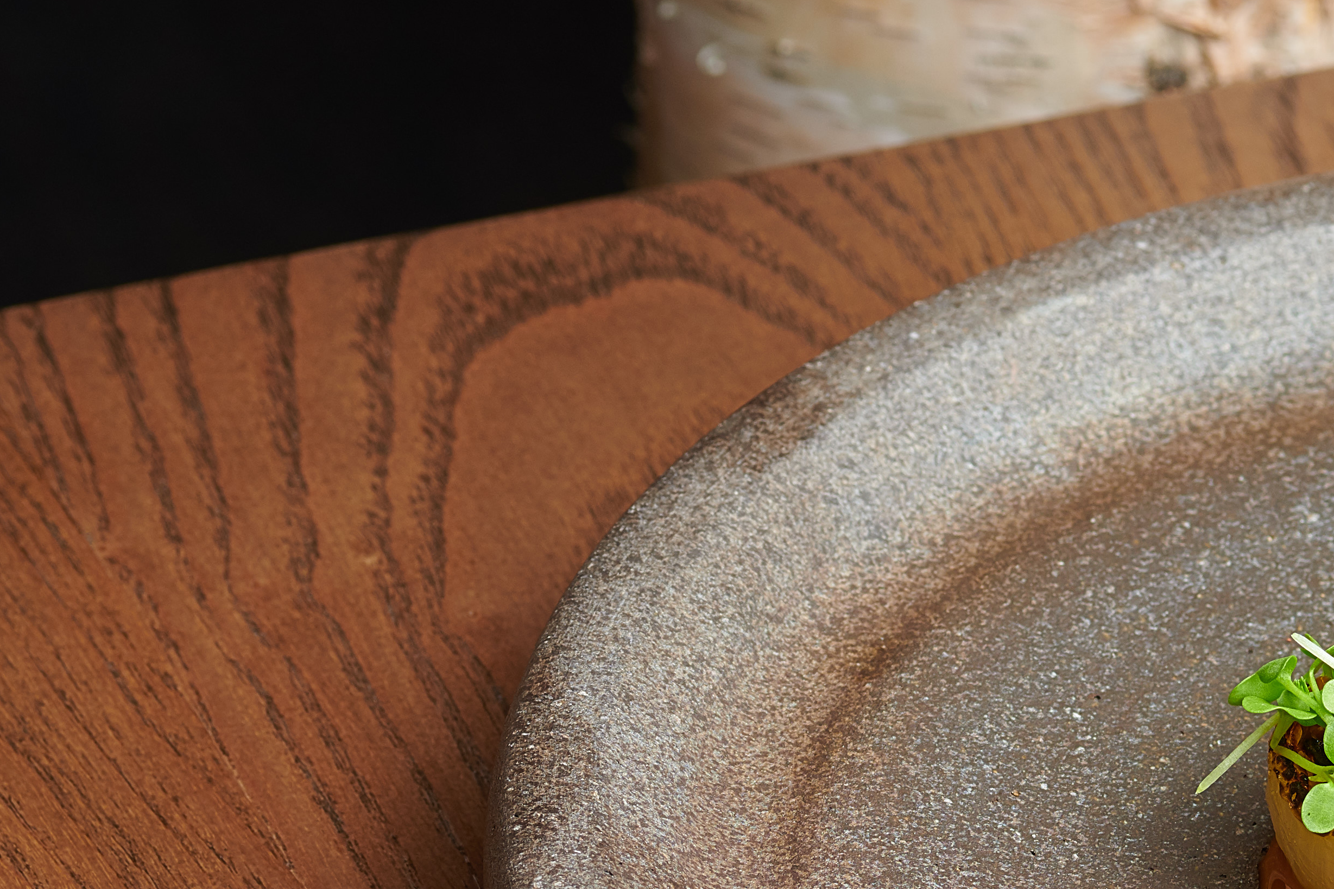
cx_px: 1101
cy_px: 492
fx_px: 12450
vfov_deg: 4.1
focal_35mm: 336
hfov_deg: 6.1
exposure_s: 1/125
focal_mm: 100
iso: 64
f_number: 9
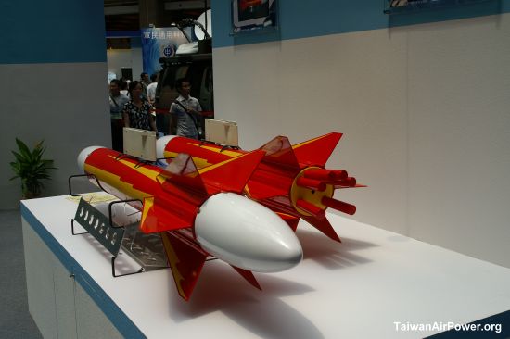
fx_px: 552
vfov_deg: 34.2
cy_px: 170
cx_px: 255
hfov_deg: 49.6
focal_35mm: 39
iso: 200
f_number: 7.1
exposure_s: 1/125
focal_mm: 26
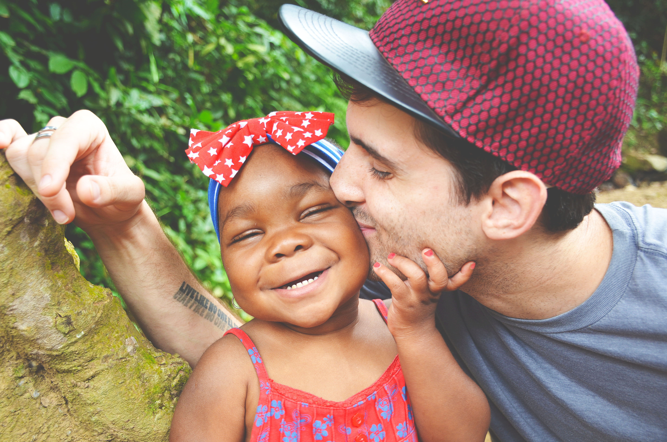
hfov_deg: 53.2
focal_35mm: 36
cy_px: 221
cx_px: 334
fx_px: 666
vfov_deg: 36.7
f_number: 4
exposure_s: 1/60
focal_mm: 24
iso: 200
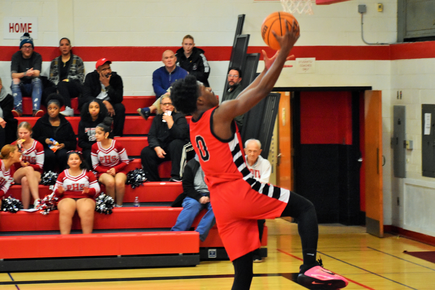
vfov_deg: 9.6
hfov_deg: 14.4
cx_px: 218
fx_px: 1722
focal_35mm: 142
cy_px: 145
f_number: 4.8
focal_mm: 95
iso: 4000
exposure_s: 1/250
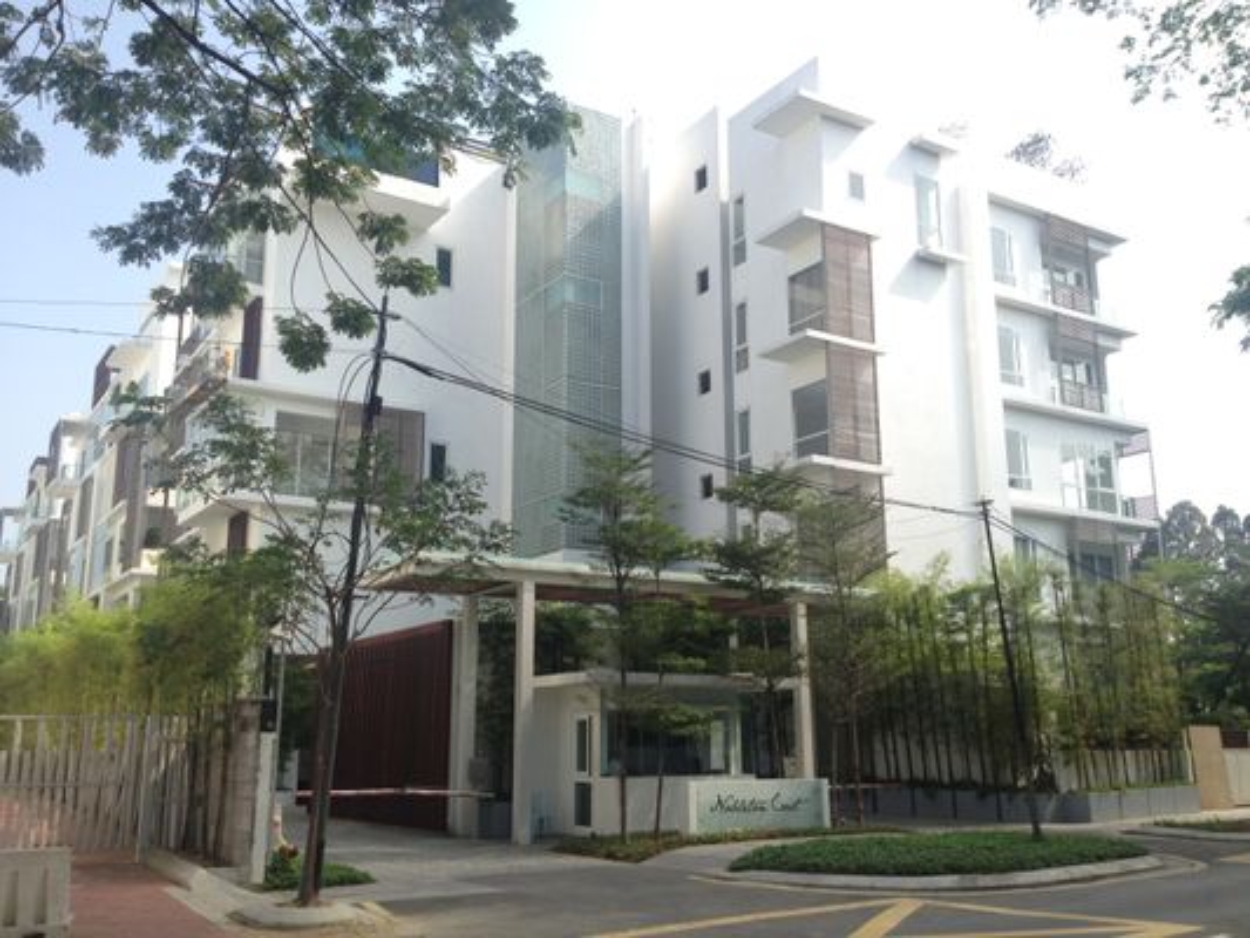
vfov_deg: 40.7
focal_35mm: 35
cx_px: 625
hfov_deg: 52.6
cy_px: 469
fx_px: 1264
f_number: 2.4
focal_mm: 4.28
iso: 50
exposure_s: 1/789
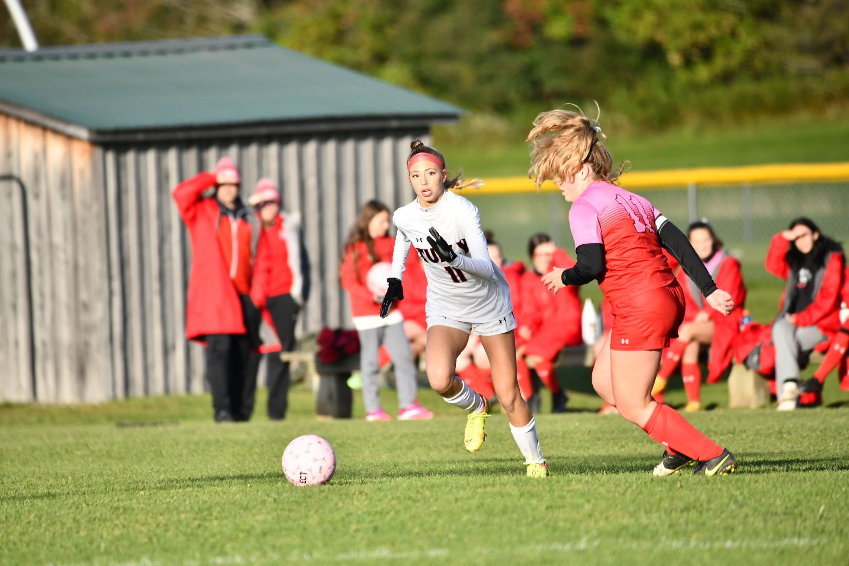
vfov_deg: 2.7
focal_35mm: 500
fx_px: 11791
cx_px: 424
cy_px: 283
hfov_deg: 4.1
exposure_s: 1/2500
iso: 1000
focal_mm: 500
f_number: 6
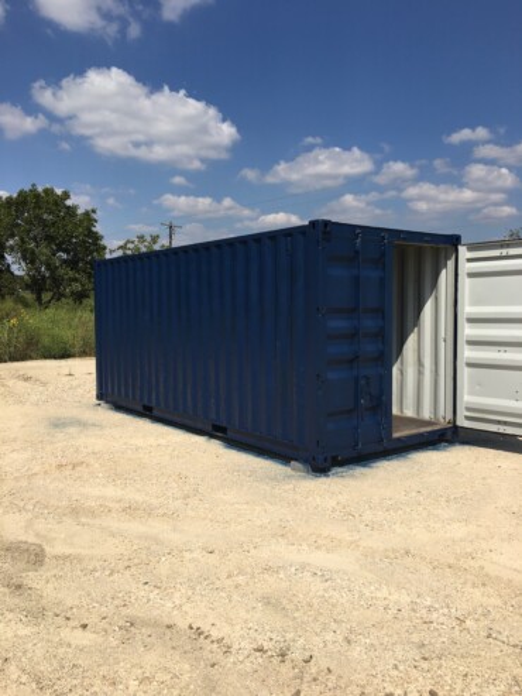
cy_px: 348
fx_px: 583
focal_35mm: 29
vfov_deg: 61.6
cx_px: 261
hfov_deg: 48.2
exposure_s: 1/2331
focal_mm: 4.15
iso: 25
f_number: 2.2
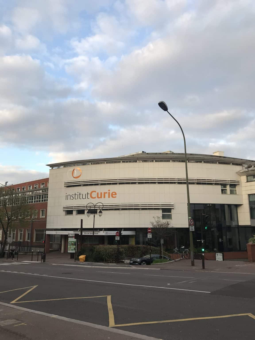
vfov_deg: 63.4
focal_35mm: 28
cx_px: 128
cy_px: 170
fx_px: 275
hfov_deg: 49.7
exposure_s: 1/336
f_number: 1.8
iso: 20
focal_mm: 3.99
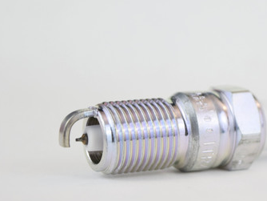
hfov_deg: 12.9
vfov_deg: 9.8
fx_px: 1173
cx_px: 233
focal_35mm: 152
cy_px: 119
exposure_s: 1/60
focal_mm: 55
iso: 900
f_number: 5.6
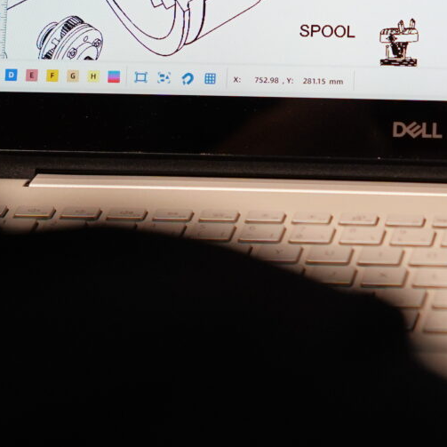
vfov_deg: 7.2
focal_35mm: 242
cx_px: 413
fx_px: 3536
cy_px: -128
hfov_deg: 7.2
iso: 800
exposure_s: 1/250
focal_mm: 70
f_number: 2.8
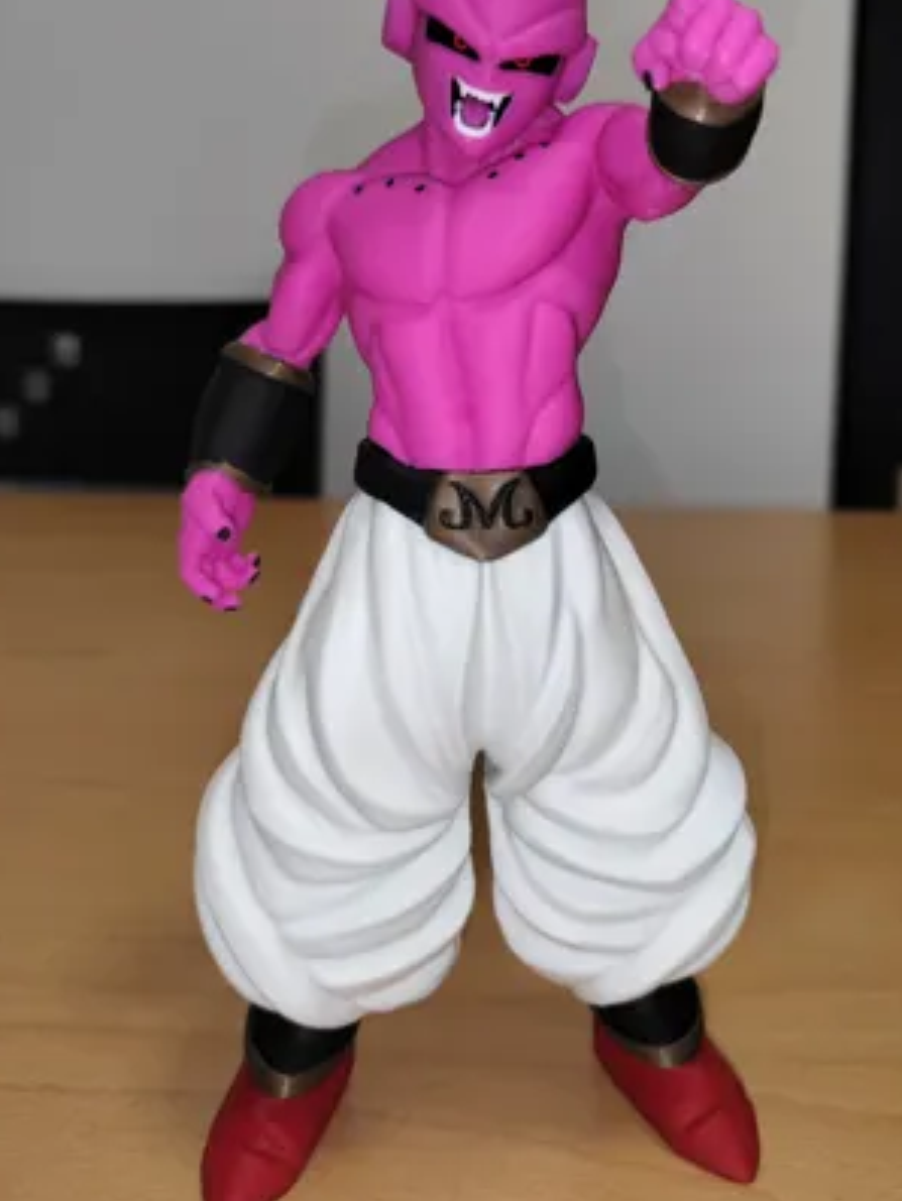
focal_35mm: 55
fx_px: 1910
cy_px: 489
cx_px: 515
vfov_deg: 34.8
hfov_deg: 26.5
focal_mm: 5.59
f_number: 1.88
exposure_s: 1/100
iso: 185
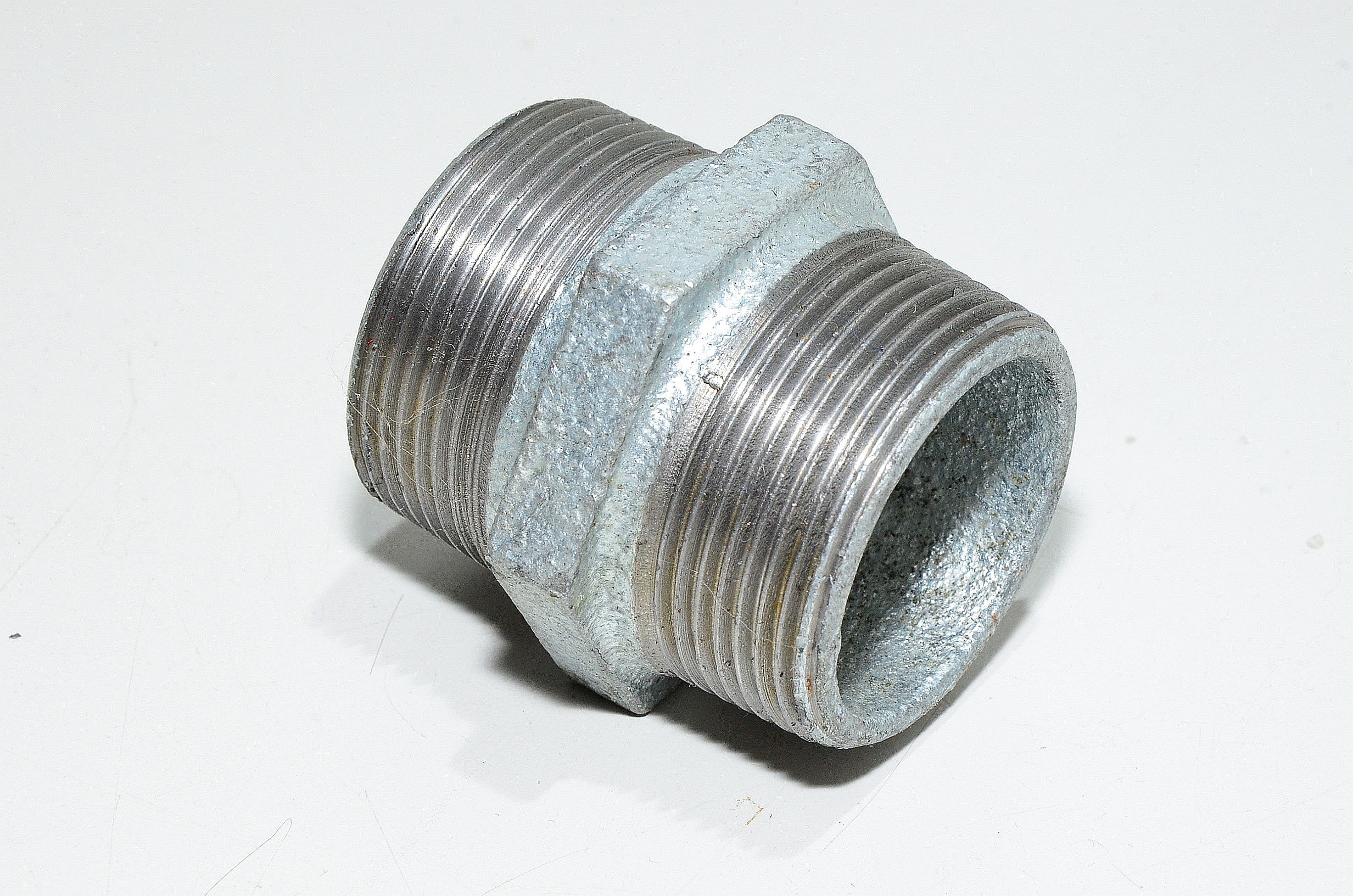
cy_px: 448
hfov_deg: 13.1
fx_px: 5907
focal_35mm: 158
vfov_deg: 8.7
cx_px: 676
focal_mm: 105
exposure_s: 1/50
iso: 1600
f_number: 16
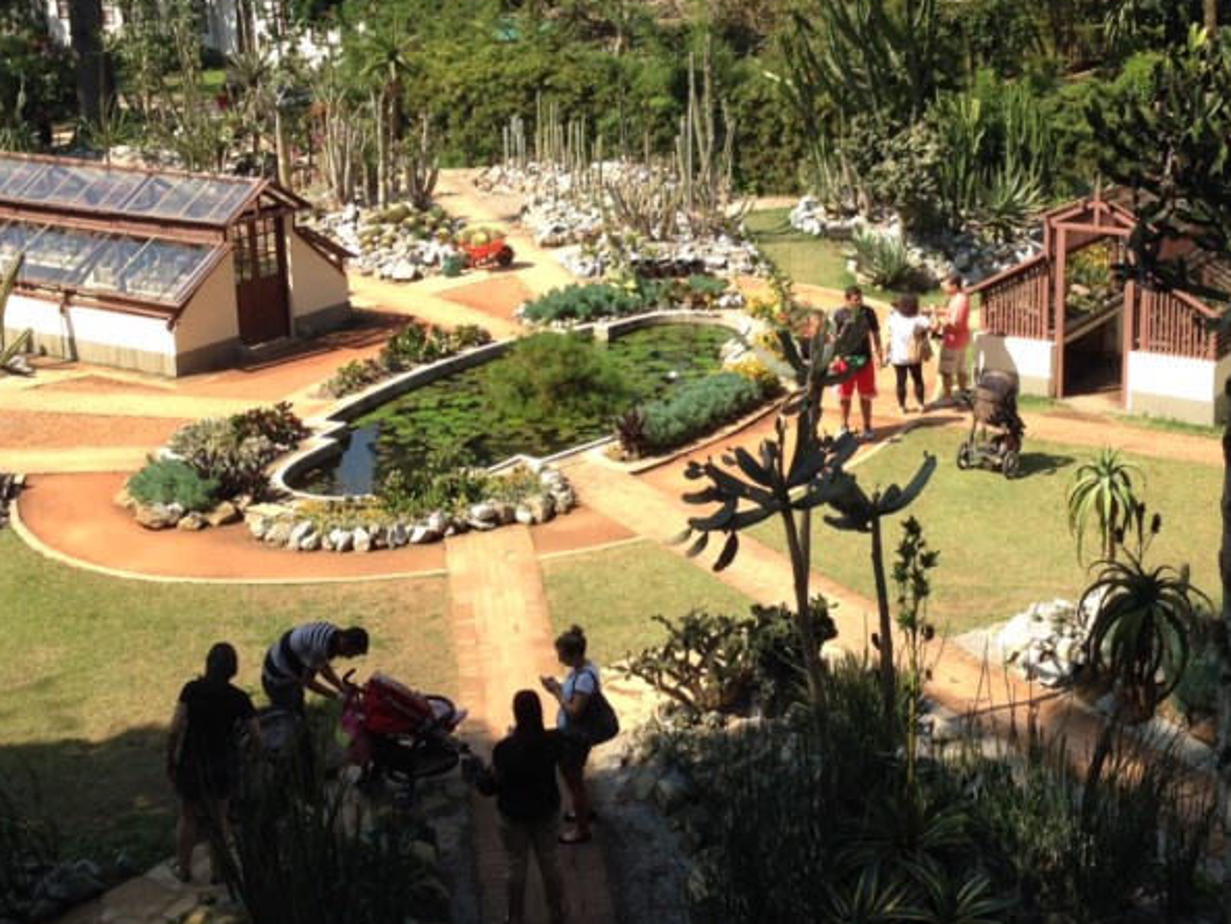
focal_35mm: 57
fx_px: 2027
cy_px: 284
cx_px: 758
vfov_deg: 25.5
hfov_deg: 33.6
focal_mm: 4.12
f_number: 2.4
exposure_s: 1/630
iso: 50
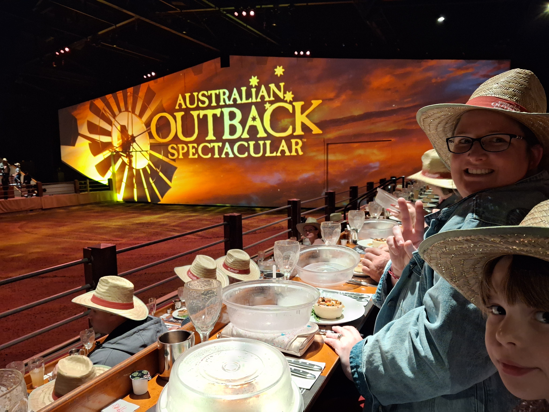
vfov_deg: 54.9
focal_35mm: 25
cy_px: 206
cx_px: 274
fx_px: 396
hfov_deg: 69.4
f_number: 1.8
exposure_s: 1/20
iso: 800
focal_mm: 4.69
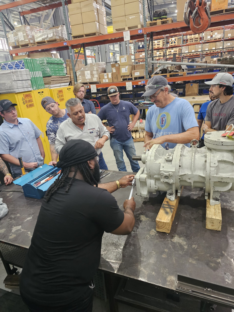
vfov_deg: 73.9
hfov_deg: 58.9
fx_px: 207
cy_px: 156
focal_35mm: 23
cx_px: 117
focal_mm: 6.3
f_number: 1.7
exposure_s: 1/120
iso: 1000
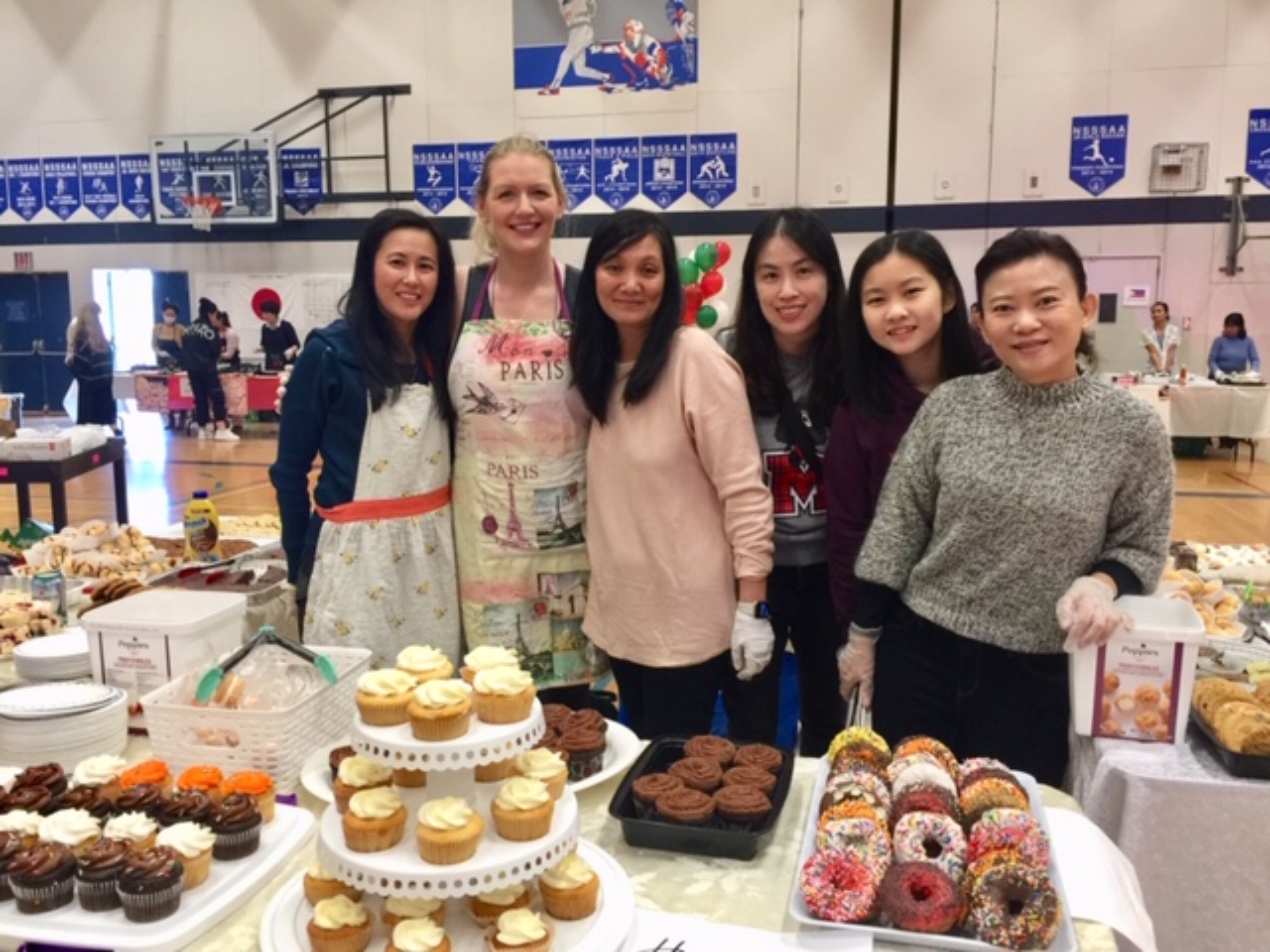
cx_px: 635
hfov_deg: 61.7
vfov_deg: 48.2
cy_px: 476
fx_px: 1064
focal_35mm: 29
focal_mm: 4.15
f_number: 2.2
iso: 80
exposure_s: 1/17
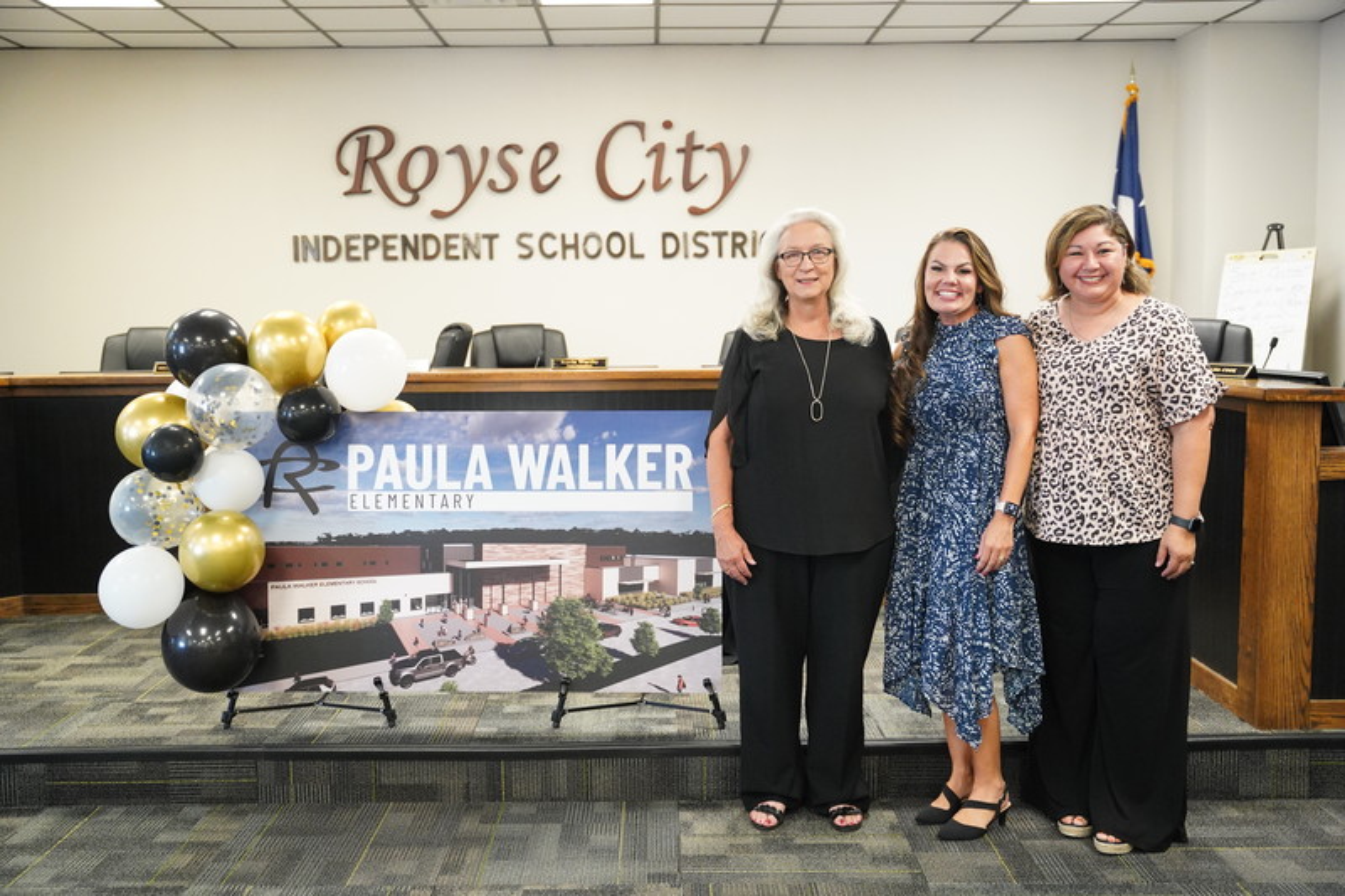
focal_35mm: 37
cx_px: 672
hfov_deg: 51.9
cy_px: 448
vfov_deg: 35.9
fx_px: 1382
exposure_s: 1/250
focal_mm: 37
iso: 6400
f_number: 2.8
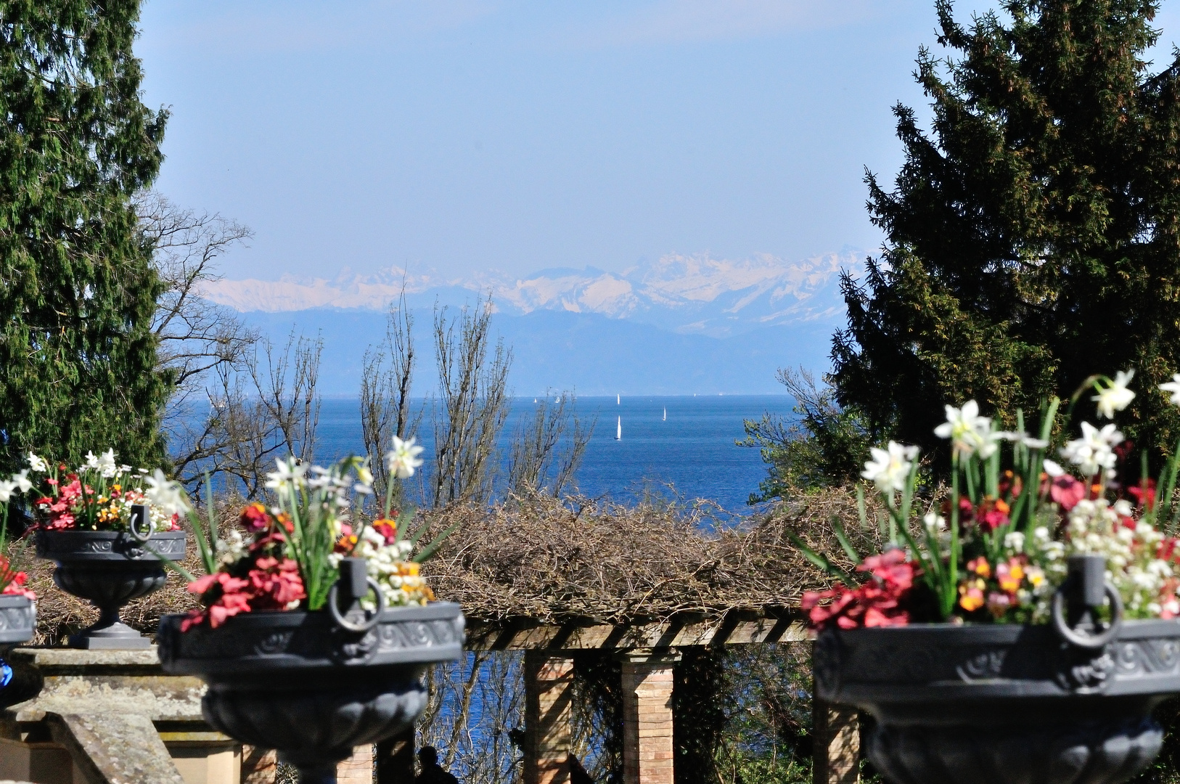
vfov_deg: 6.1
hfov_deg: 9.2
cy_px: 392
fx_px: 7366
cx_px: 590
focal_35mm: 225
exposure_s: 1/1000
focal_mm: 150
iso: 1250
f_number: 16
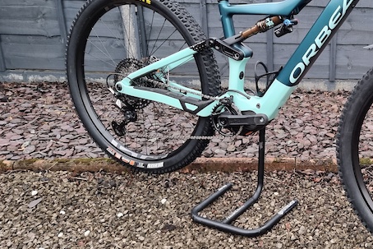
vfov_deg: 30.4
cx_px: 317
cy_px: 89
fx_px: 456
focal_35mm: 44
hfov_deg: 41.8
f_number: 1.8
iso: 320
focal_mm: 6.7
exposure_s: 1/100
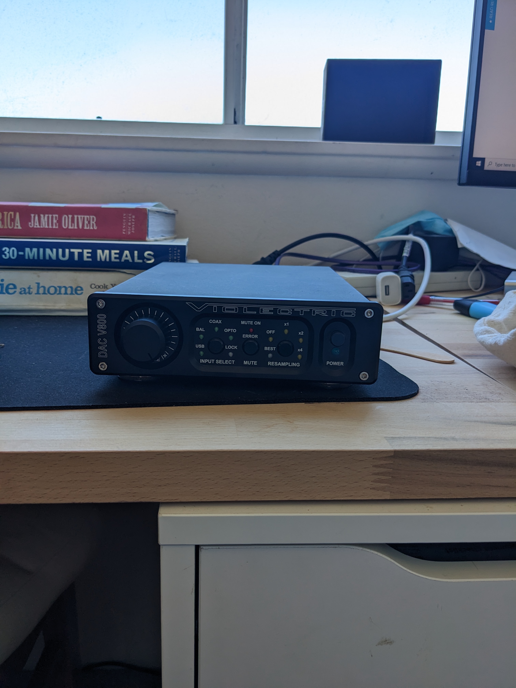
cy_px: 344
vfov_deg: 65.3
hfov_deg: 51.4
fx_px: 537
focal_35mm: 27
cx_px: 258
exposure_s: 1/292
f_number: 1.73
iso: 30
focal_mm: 4.38
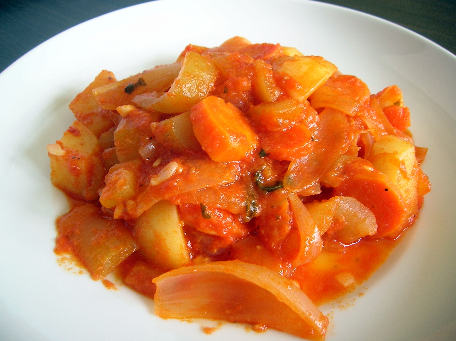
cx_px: 228
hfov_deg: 54.0
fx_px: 448
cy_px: 170
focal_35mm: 34
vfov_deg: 41.7
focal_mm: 5.7
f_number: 2.9
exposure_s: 1/22.6
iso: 50
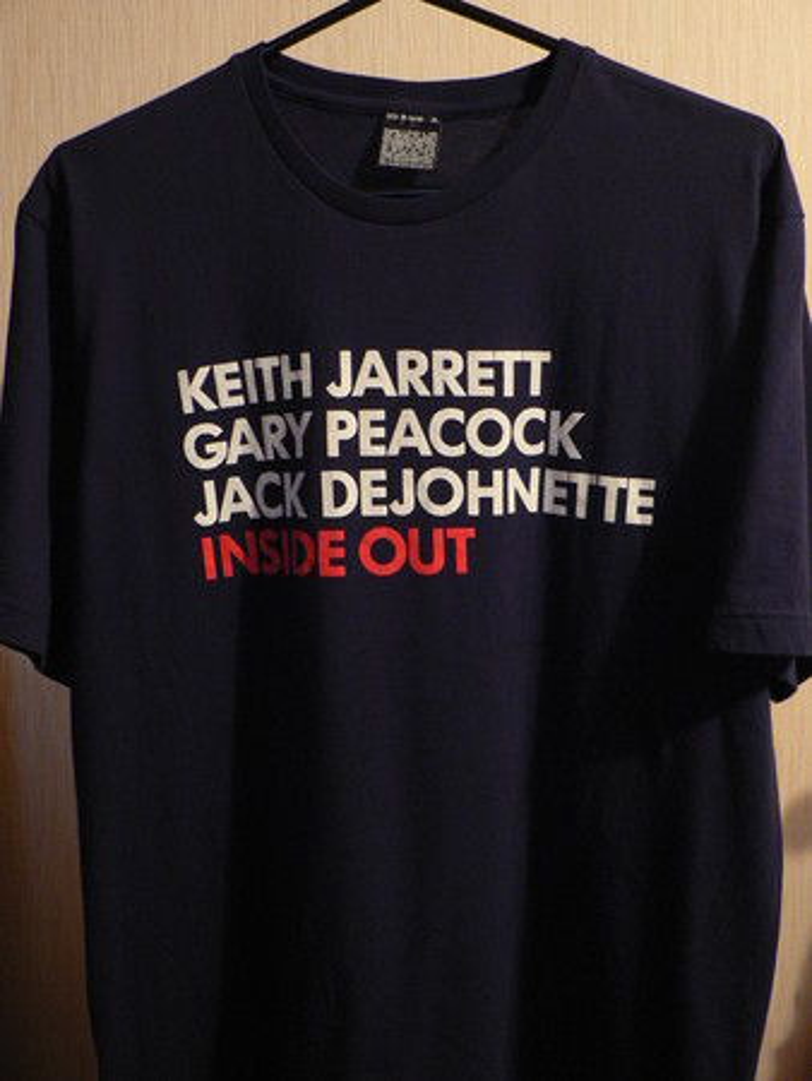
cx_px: 406
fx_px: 1156
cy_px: 540
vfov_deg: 50.1
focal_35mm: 37
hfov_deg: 38.7
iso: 200
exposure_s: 1/4
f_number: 2.8
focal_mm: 6.2
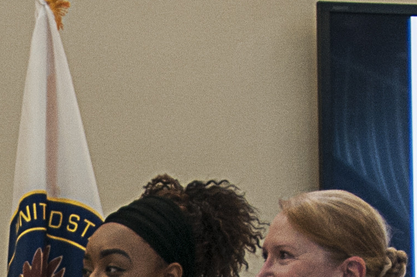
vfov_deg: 7.5
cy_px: 671
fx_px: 1967
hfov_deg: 11.7
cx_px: -161
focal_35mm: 170
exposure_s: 1/25
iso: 200
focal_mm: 20
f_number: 2.8
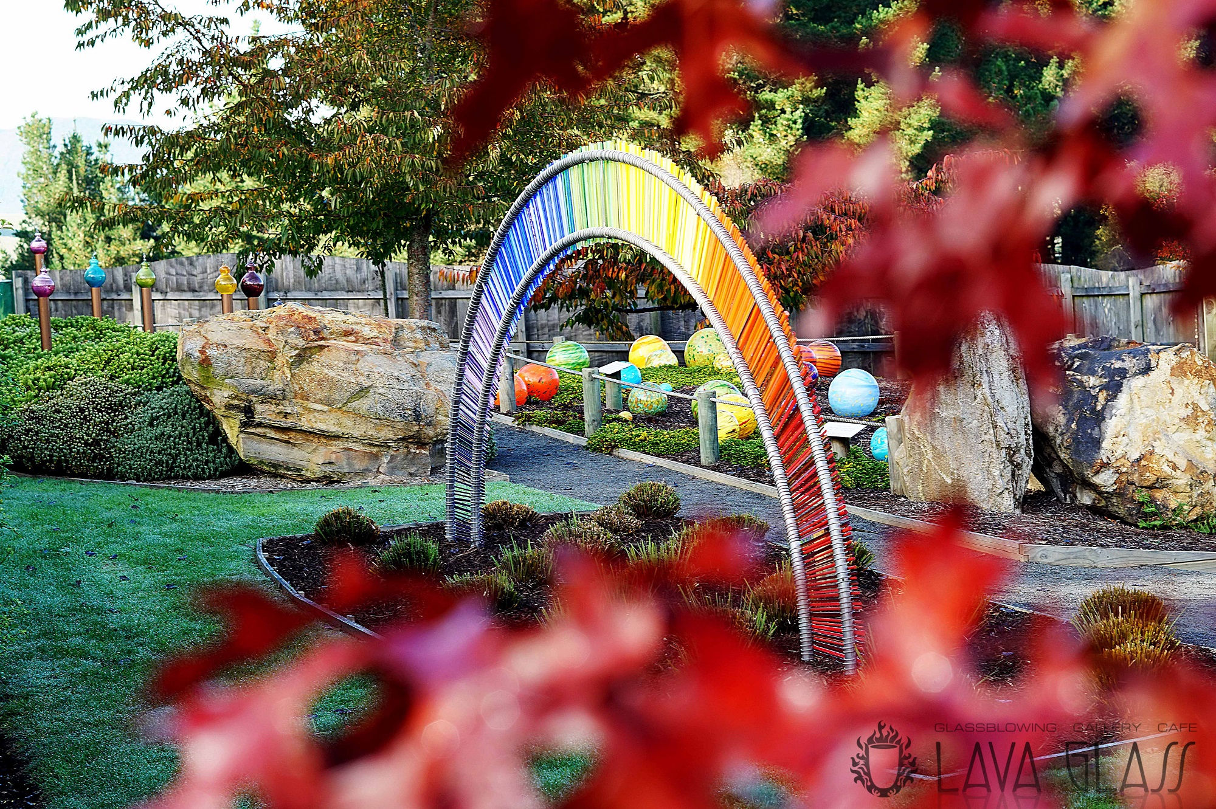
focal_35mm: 75
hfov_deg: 27.0
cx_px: 608
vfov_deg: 18.2
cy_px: 404
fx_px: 2532
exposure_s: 1/80
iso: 100
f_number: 4.5
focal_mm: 50
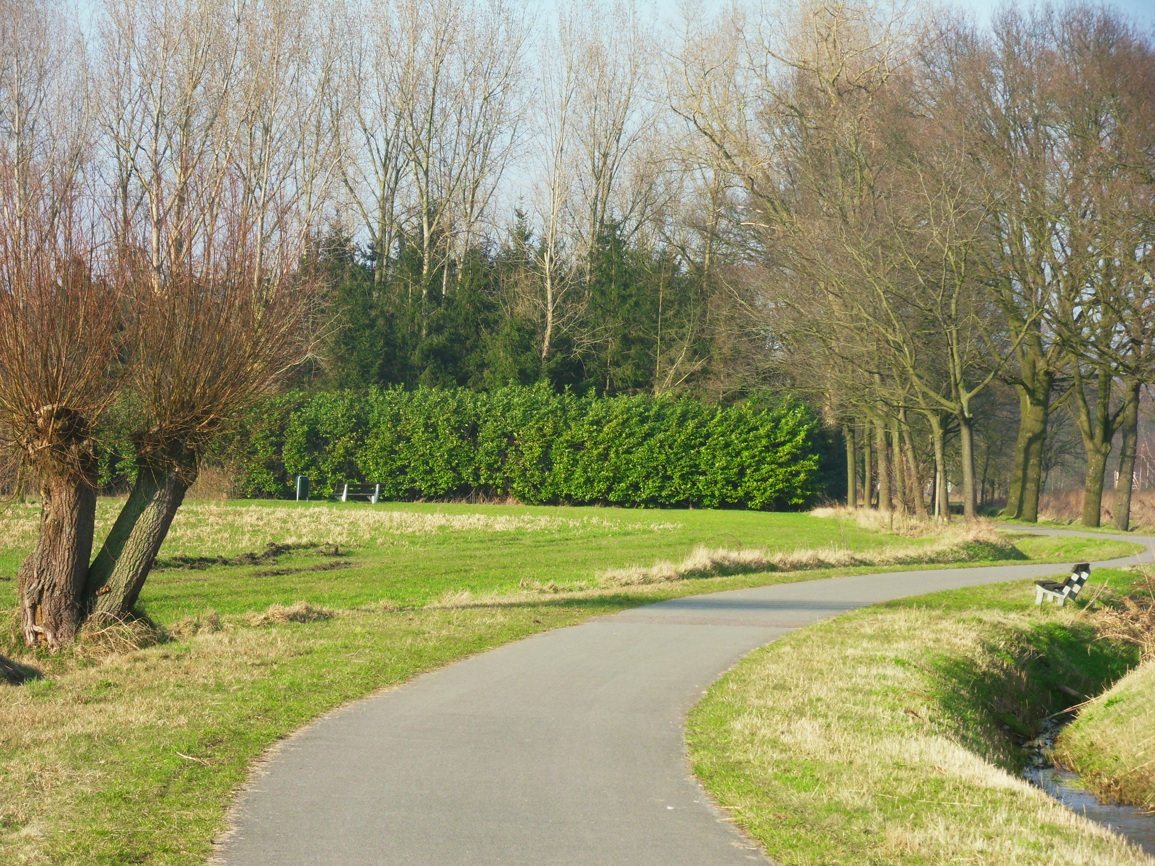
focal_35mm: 150
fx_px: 5005
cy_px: 433
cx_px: 578
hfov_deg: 13.2
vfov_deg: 9.9
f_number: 5.8
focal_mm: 26.3
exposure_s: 1/180
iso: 80
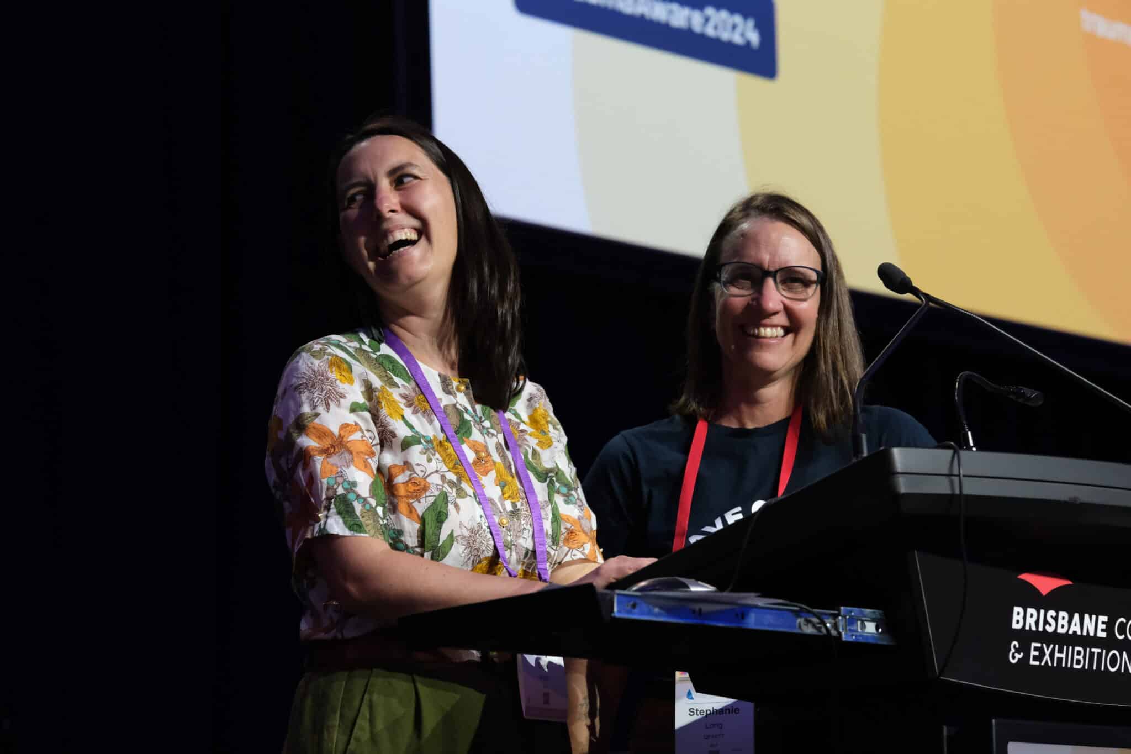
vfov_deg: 12.1
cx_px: 566
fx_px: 3550
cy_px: 377
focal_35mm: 113
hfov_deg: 18.1
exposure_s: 1/180
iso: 3200
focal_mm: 75
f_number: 4.5
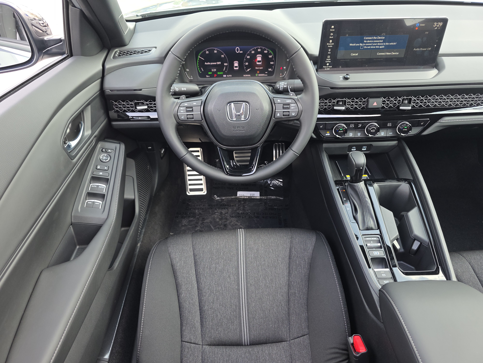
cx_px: 242
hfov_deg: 73.9
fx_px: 321
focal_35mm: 23
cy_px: 182
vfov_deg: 58.9
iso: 64
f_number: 1.7
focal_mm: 6.3
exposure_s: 1/180
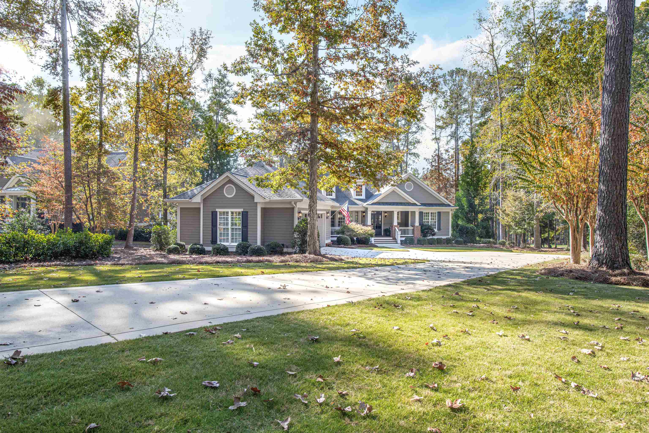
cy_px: 216
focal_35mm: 20
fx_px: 361
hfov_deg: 84.0
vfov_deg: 62.0
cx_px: 324
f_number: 7.1
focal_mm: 20
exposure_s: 1/160
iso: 200
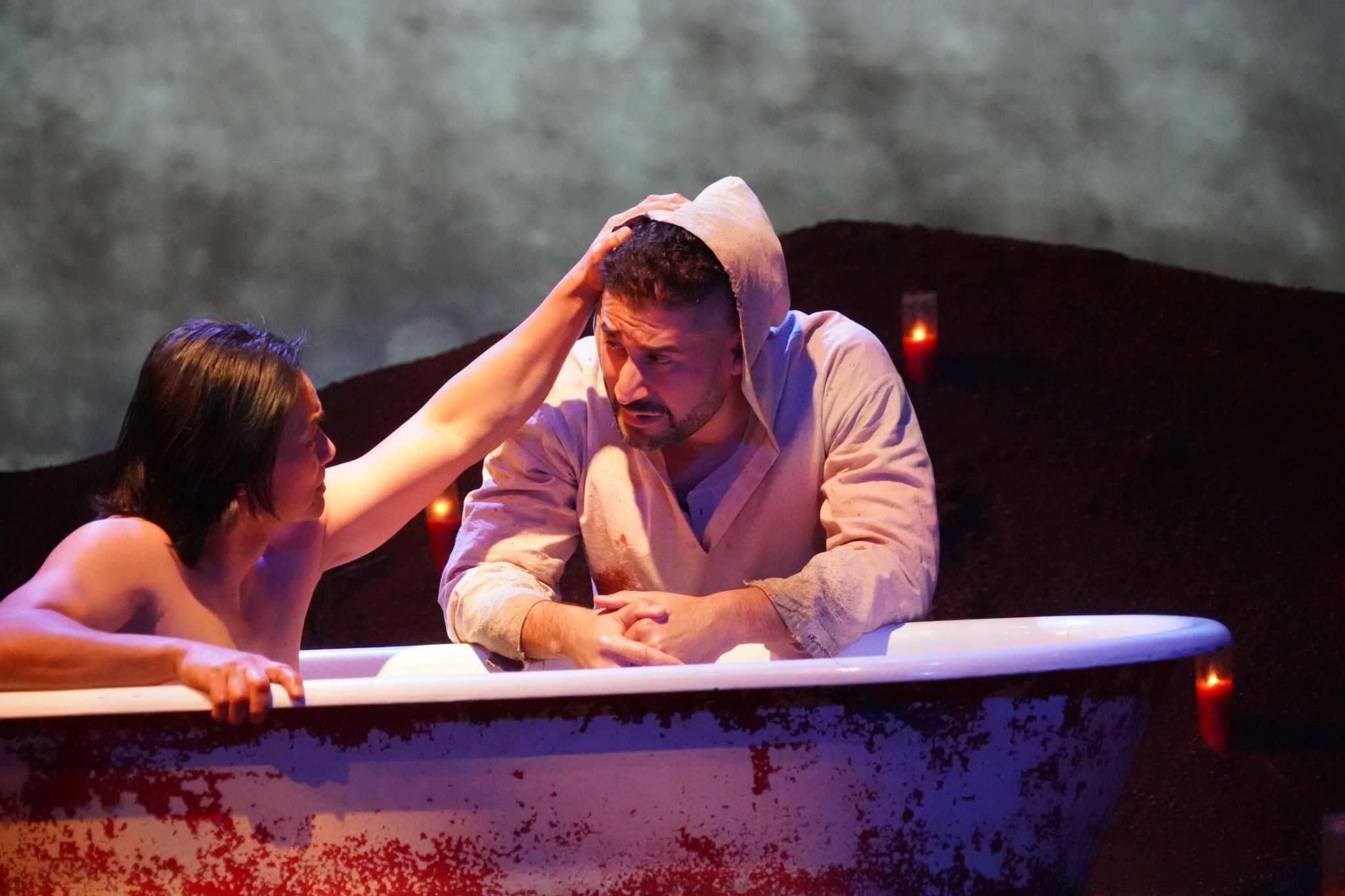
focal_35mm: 144
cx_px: 672
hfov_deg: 14.3
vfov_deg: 9.5
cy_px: 448
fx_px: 5379
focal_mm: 144
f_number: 6.3
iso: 25600
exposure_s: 1/400
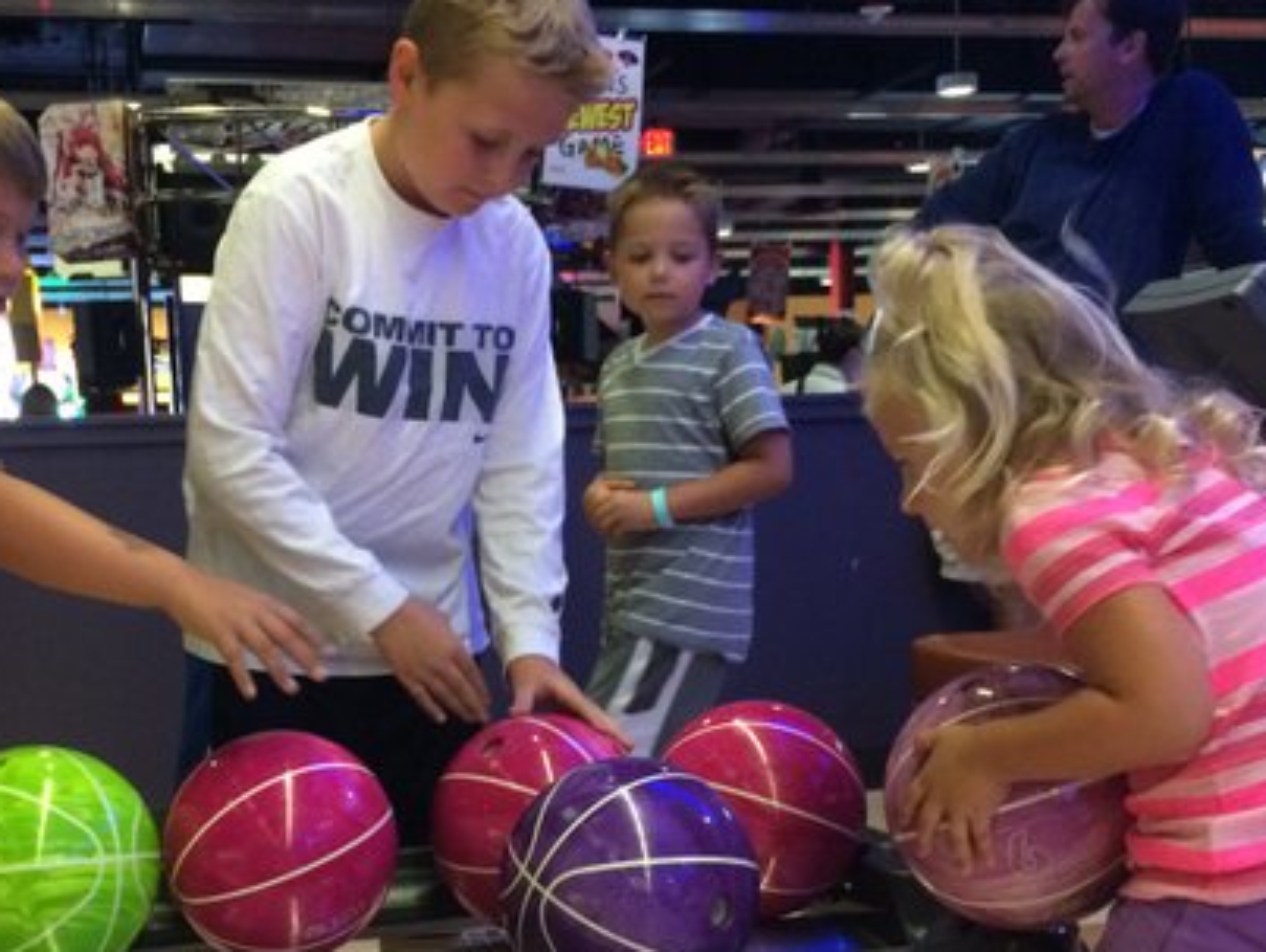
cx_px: 534
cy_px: 682
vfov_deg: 31.2
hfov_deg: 41.1
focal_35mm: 46
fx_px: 1684
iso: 320
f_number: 2.2
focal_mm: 4.15
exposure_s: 1/20
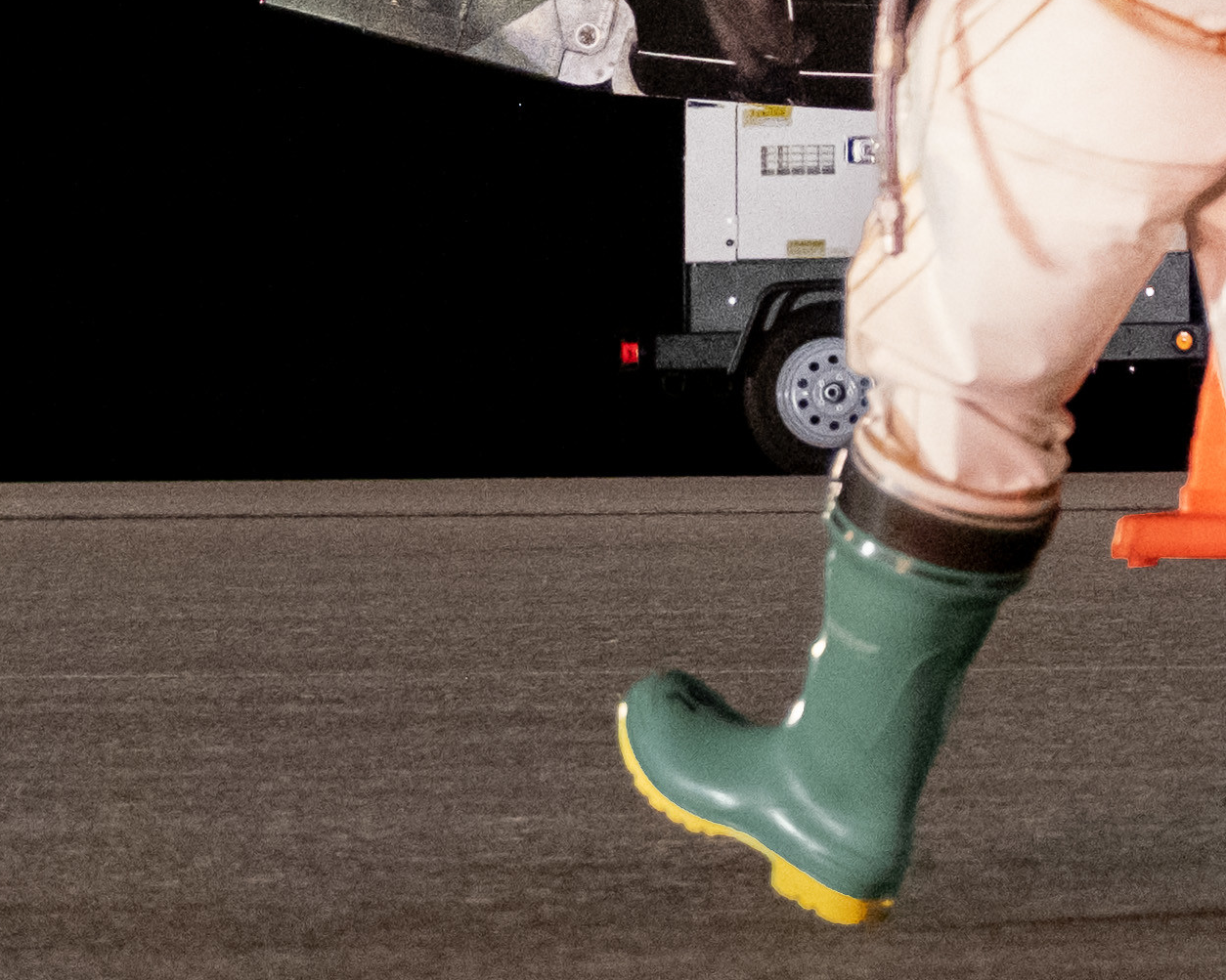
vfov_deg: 4.7
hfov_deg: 5.7
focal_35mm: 330
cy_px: -552
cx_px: 2857
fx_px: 11973
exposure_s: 1/250
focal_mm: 47.6
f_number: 4
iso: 6400
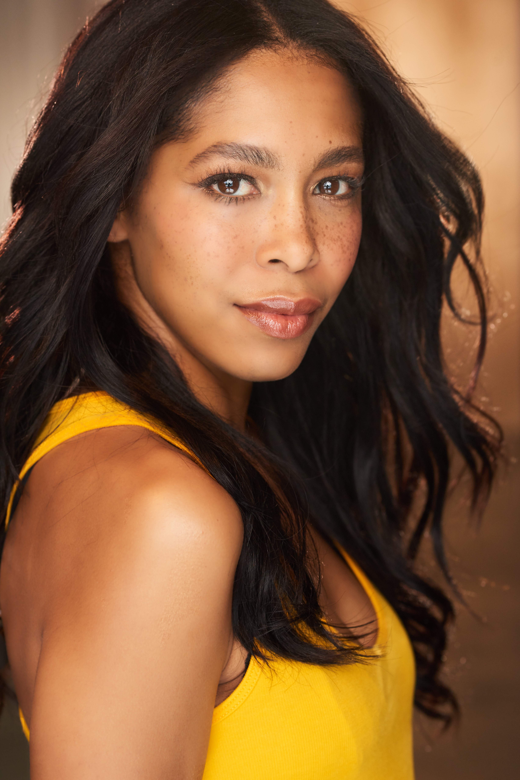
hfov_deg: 16.1
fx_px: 1840
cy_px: 390
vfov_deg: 23.9
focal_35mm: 85
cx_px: 260
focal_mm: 85
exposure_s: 1/80
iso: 640
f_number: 5
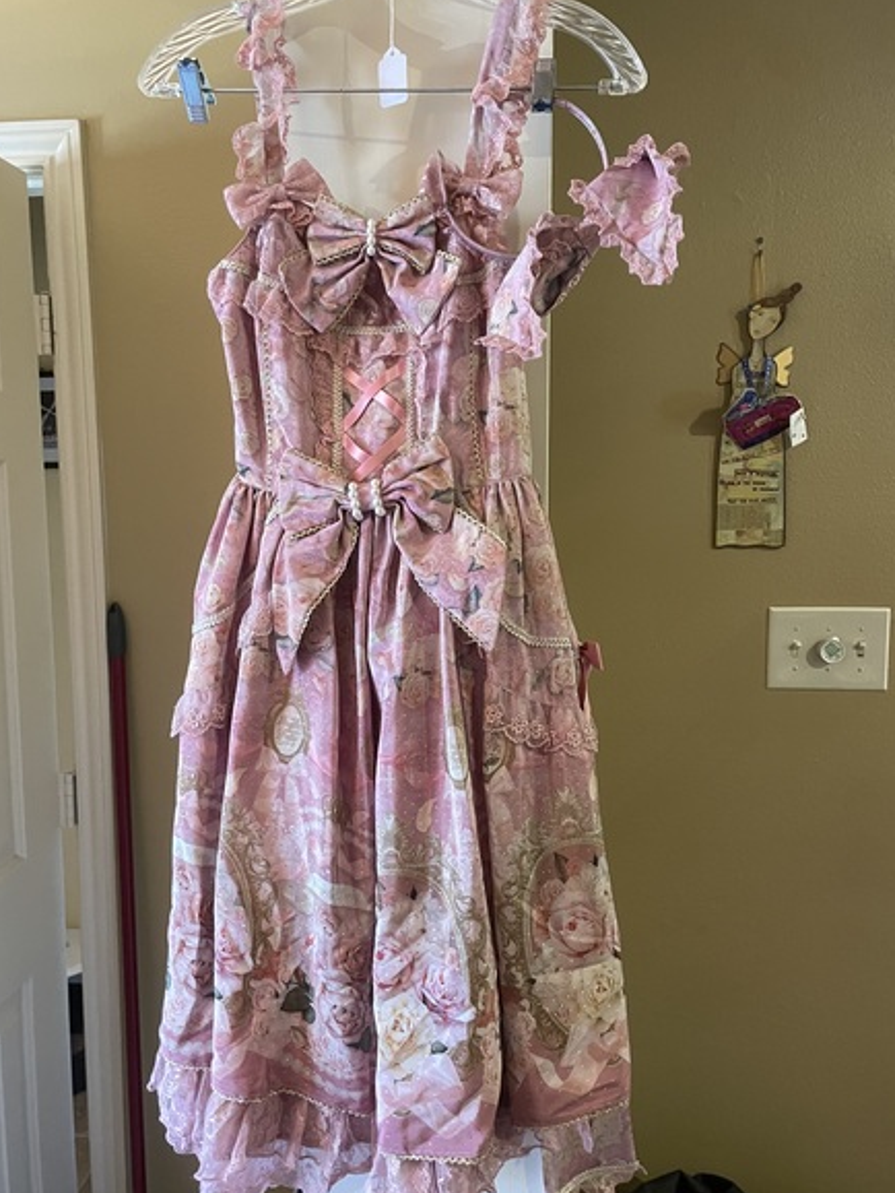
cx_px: 423
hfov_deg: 48.2
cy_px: 604
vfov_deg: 61.6
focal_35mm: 29
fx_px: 999
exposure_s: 1/40
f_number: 1.6
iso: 400
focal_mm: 4.2
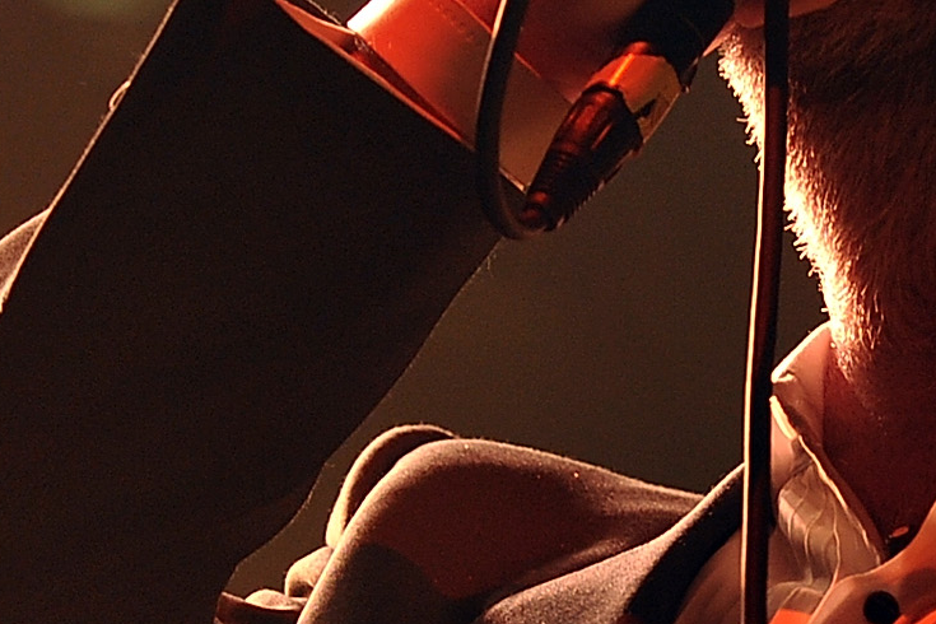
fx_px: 15911
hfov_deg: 3.4
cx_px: 679
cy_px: 498
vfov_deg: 2.2
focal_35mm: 612
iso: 1000
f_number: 4
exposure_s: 1/160
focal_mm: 150
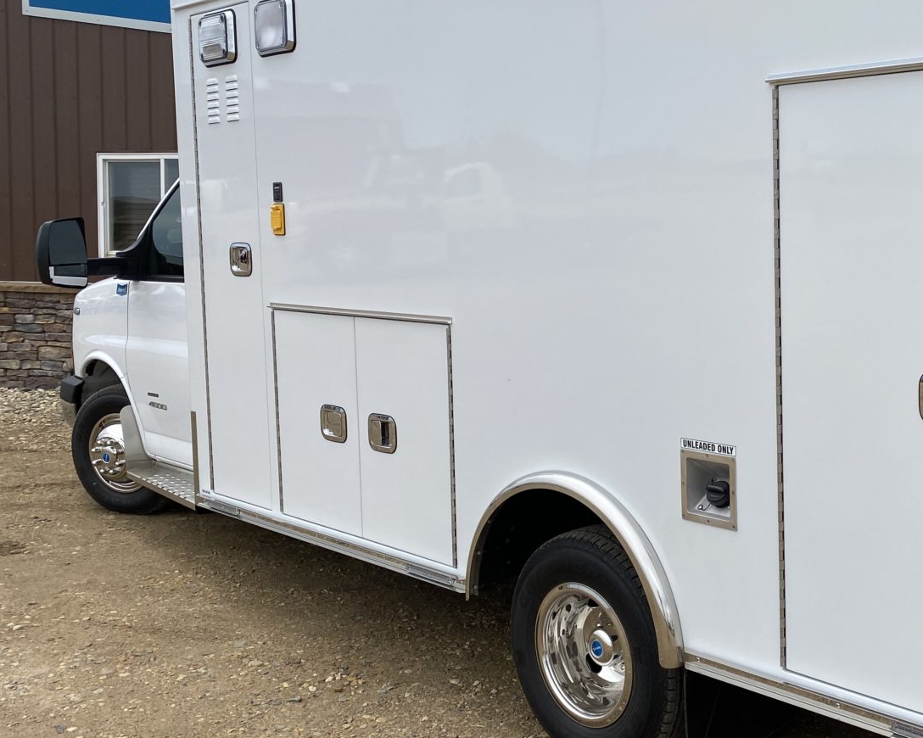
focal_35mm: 42
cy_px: 296
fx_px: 1147
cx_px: 725
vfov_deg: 35.5
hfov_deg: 42.1
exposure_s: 1/2577
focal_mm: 4.25
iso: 32
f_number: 1.8
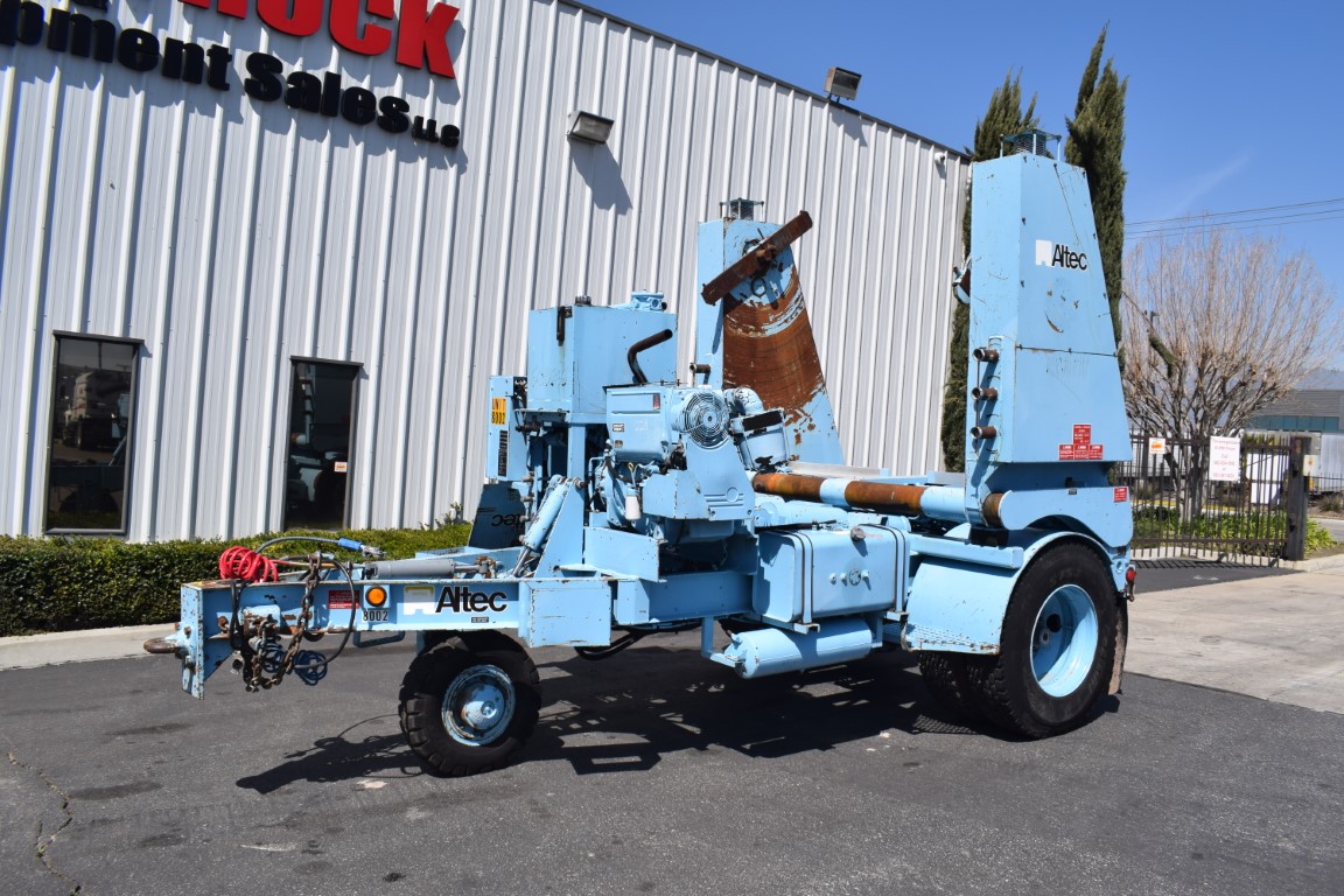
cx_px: 672
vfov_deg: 47.9
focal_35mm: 27
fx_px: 1008
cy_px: 448
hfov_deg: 67.4
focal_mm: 18
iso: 200
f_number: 11
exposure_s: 1/500
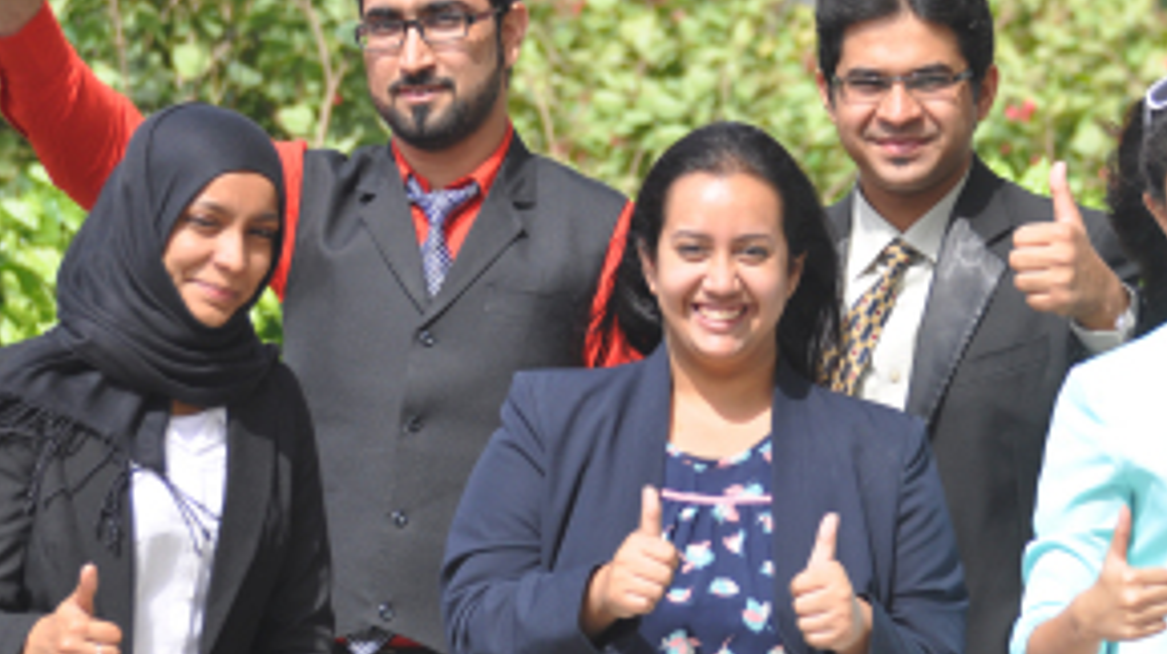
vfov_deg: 2.8
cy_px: 382
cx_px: 783
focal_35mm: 431
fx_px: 13322
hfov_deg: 5.0
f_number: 5.6
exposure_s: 1/500
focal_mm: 165
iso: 200
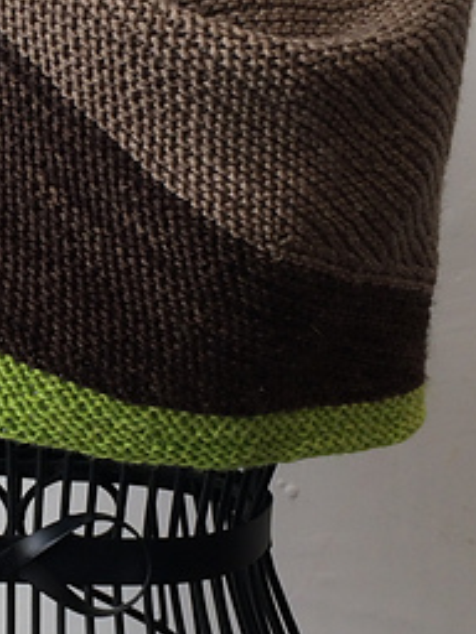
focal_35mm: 75
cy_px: 347
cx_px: -25
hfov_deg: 19.0
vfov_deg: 26.0
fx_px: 1375
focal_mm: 4.12
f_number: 2.2
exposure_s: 1/120
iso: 50
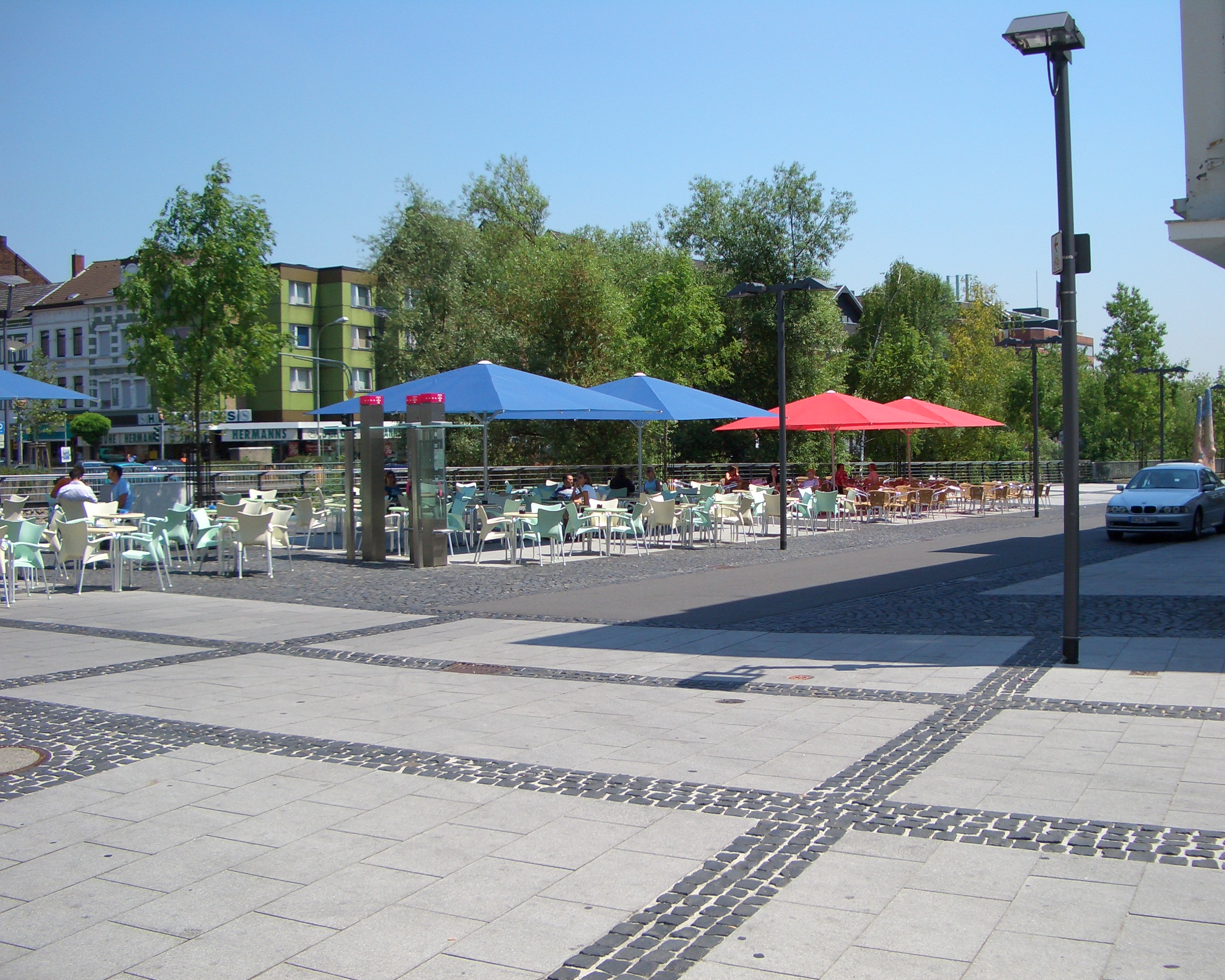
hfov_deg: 49.1
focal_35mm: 37
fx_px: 1341
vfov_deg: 40.1
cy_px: 493
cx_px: 624
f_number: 2.6
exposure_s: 1/1000
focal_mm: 5.8
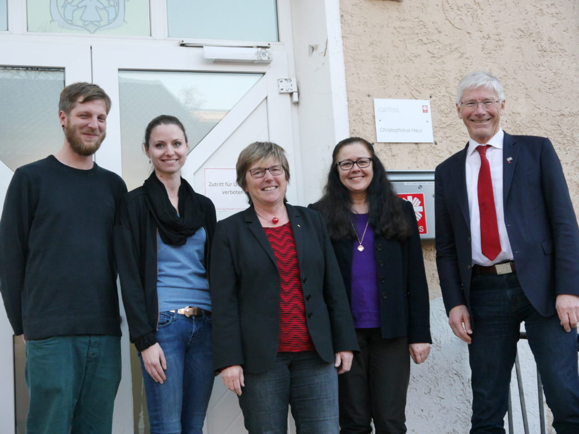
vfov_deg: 30.3
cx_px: 290
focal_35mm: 48
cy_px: 217
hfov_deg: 39.7
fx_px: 803
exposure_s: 1/60
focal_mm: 24
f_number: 4.5
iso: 800
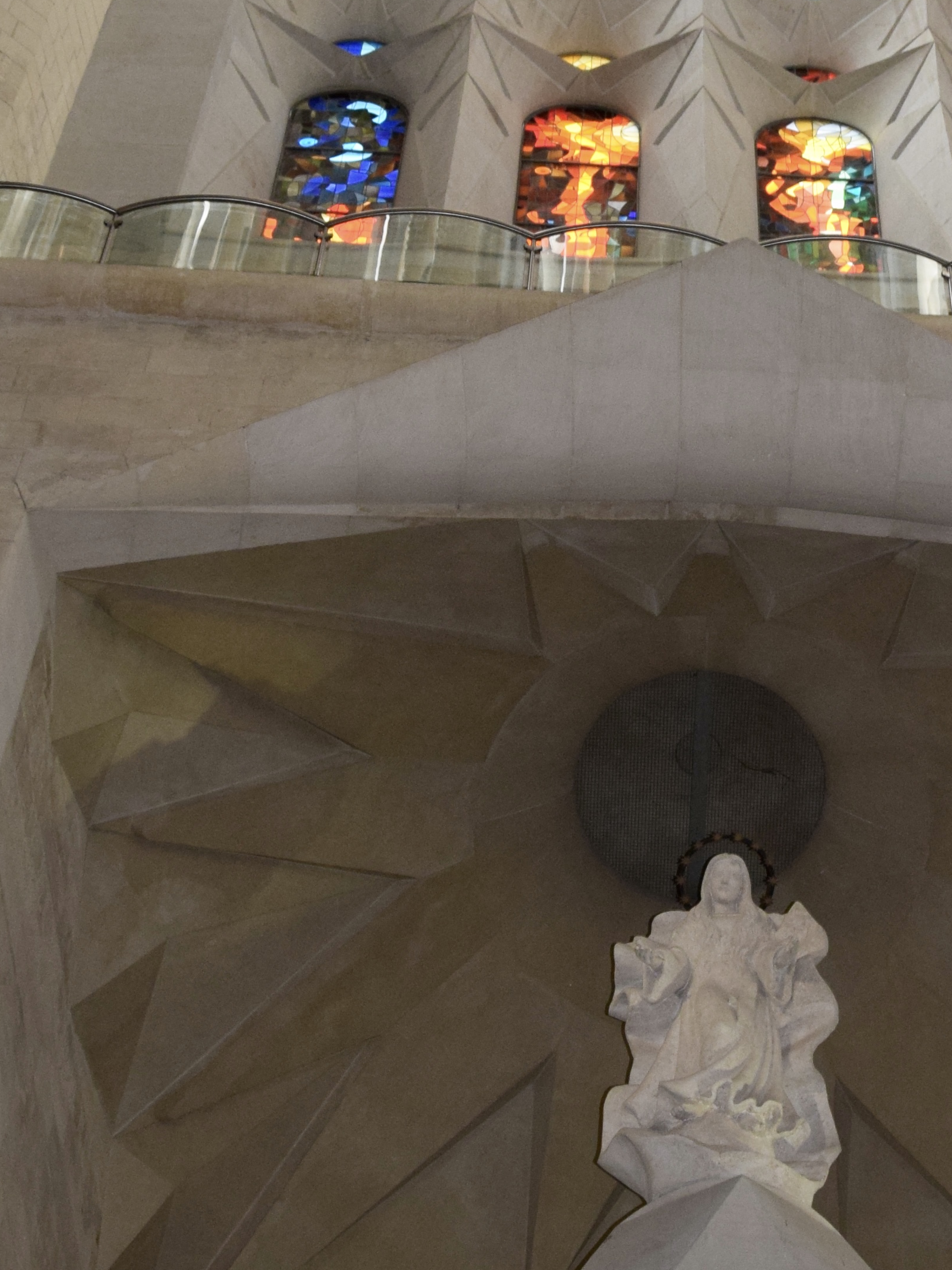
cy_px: 504
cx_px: 692
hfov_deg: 15.3
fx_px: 3521
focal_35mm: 96
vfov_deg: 20.4
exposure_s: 1/100
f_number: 5
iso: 800
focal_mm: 24
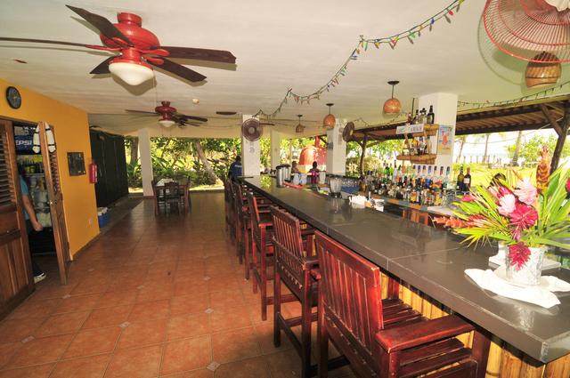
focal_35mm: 16
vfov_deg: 71.9
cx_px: 285
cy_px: 189
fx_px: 261
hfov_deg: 95.1
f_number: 10
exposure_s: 1/200
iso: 500
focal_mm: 11
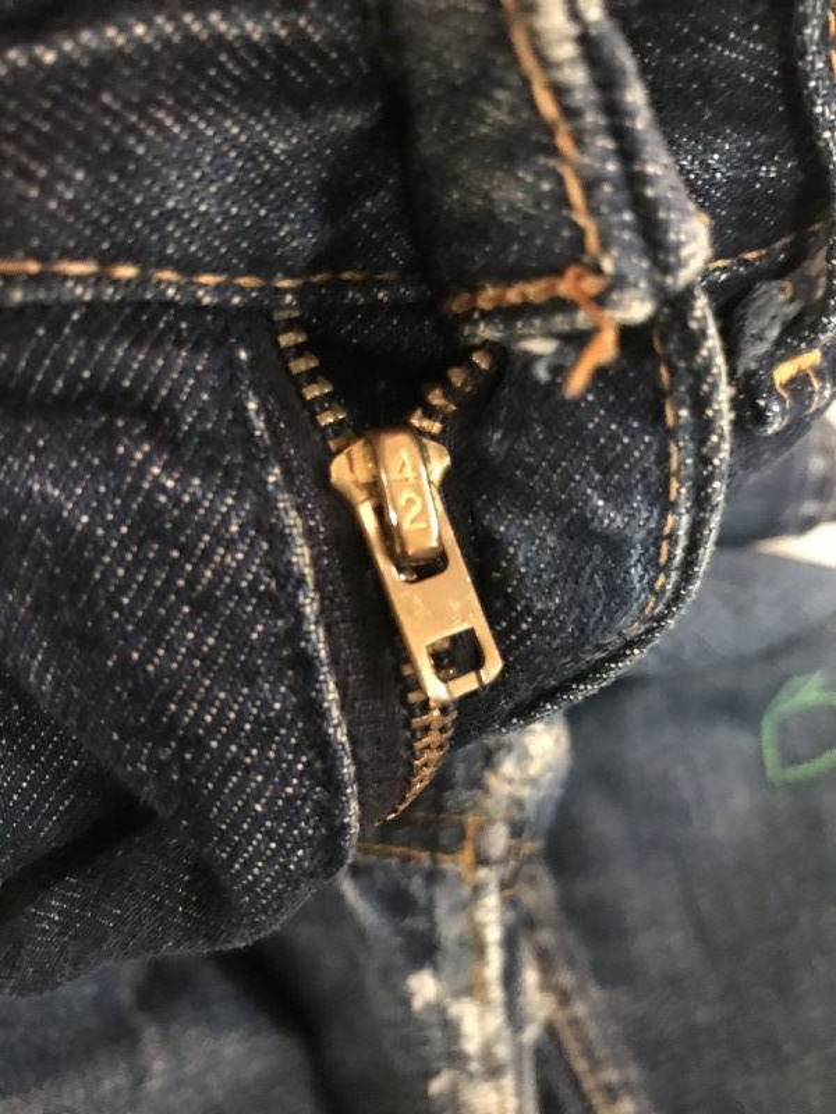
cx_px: 418
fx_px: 902
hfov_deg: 49.7
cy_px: 557
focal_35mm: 28
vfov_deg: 63.4
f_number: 1.8
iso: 100
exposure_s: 1/4
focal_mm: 3.99
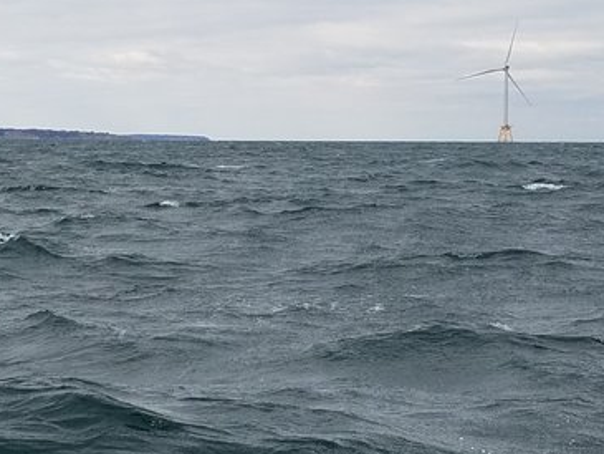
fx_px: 663
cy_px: 161
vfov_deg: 37.4
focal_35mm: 38
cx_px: 237
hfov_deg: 48.6
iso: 50
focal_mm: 4.2
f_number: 1.7
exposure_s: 1/1680
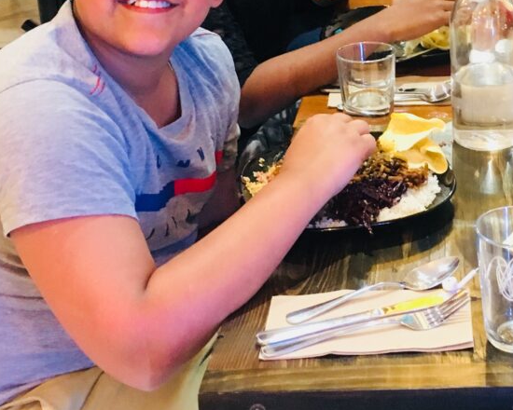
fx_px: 1199
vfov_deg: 18.9
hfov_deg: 23.2
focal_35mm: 79
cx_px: 503
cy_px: 10
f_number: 2.2
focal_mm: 4.15
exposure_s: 1/20
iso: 200
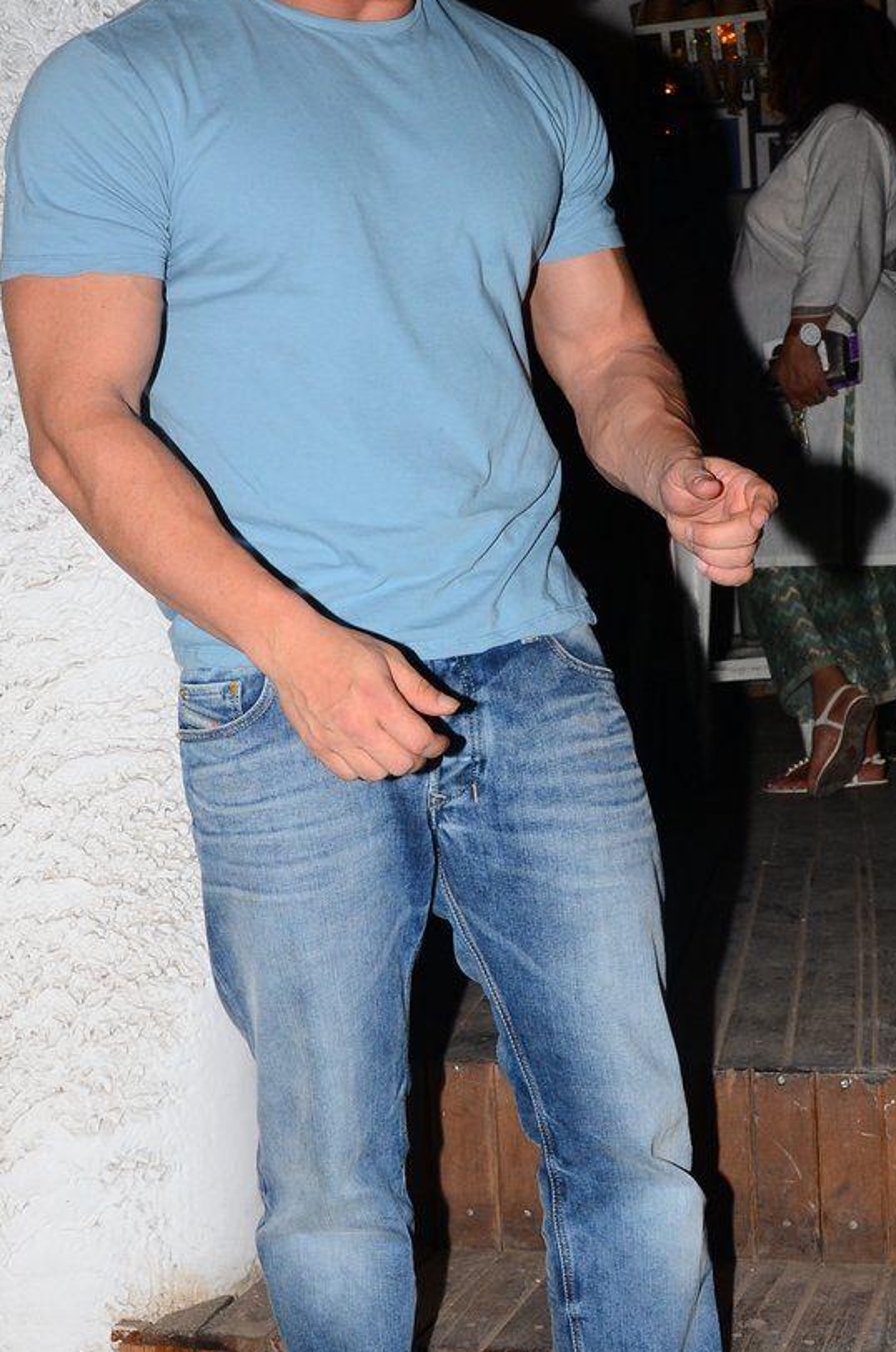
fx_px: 2437
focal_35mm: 65
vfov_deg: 31.0
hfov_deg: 20.8
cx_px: 536
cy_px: 641
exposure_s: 1/160
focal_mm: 22
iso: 400
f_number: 5.6
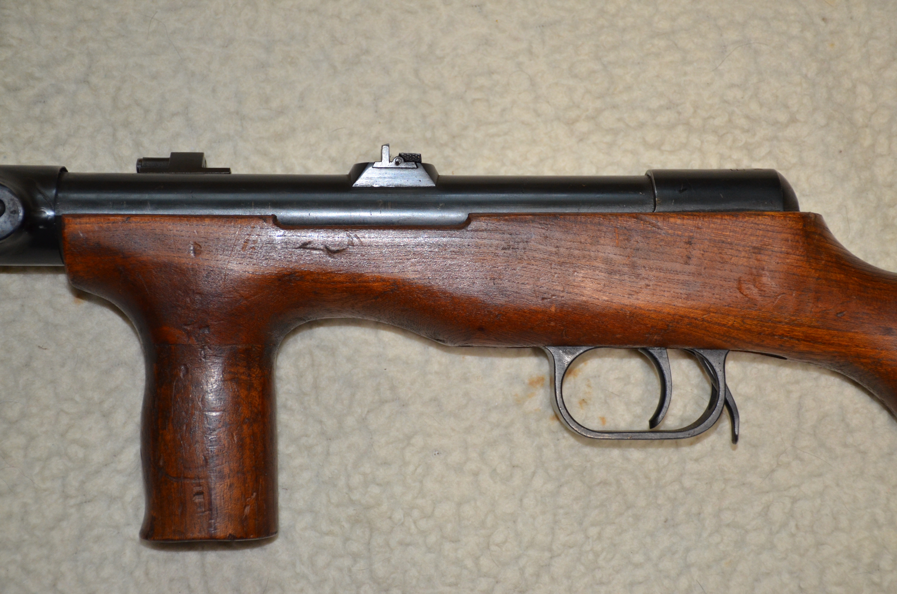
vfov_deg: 18.8
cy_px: 297
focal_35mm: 72
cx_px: 448
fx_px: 1790
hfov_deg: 28.1
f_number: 4.5
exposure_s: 1/60
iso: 800
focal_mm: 48
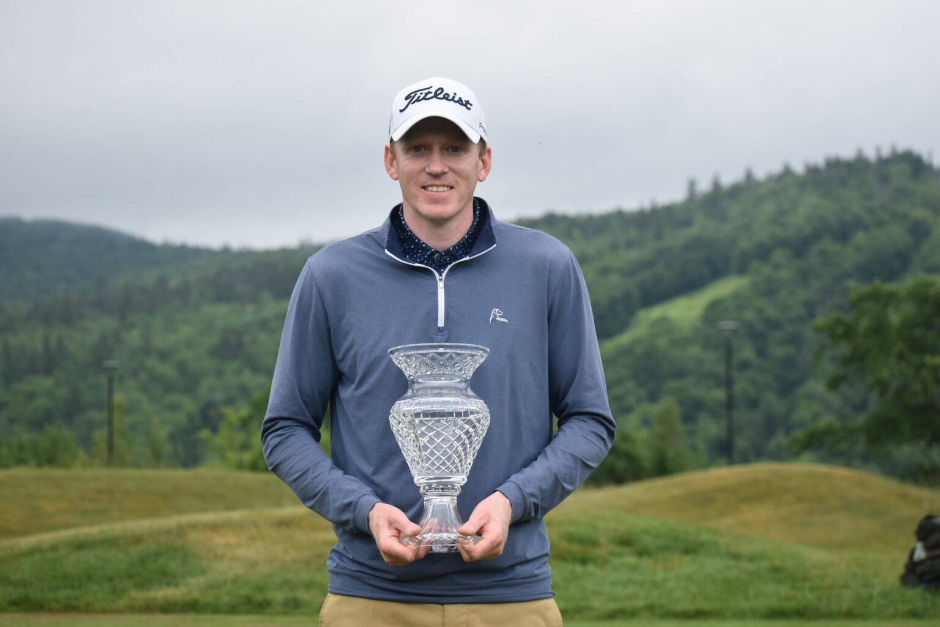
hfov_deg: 19.5
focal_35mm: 105
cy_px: 314
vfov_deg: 13.0
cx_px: 470
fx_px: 2741
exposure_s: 1/500
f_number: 5.6
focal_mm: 70
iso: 320
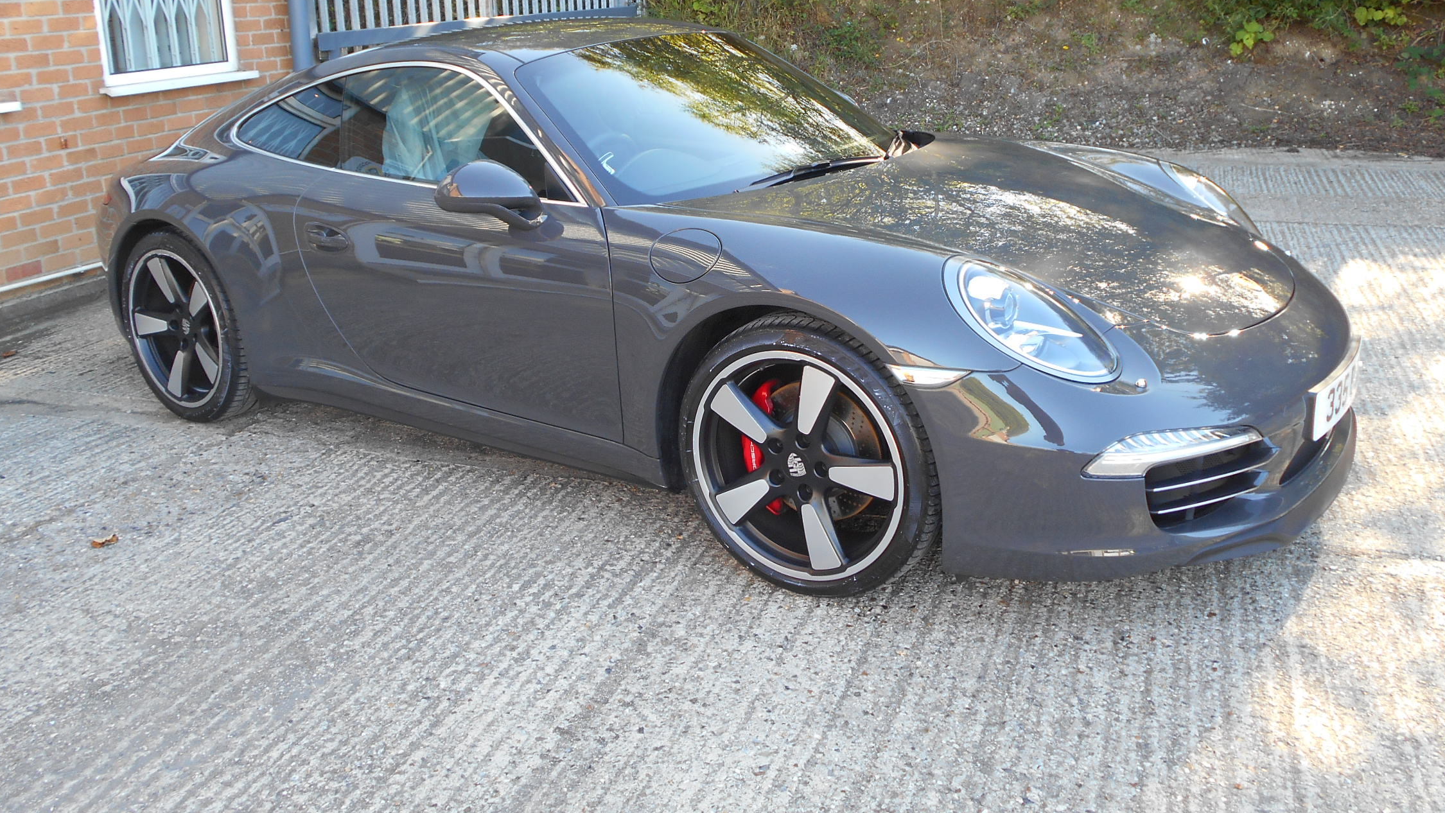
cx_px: 724
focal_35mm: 33
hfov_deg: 59.5
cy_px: 297
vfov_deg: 35.4
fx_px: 1265
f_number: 3.4
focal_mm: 5.1
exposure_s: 1/50
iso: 80
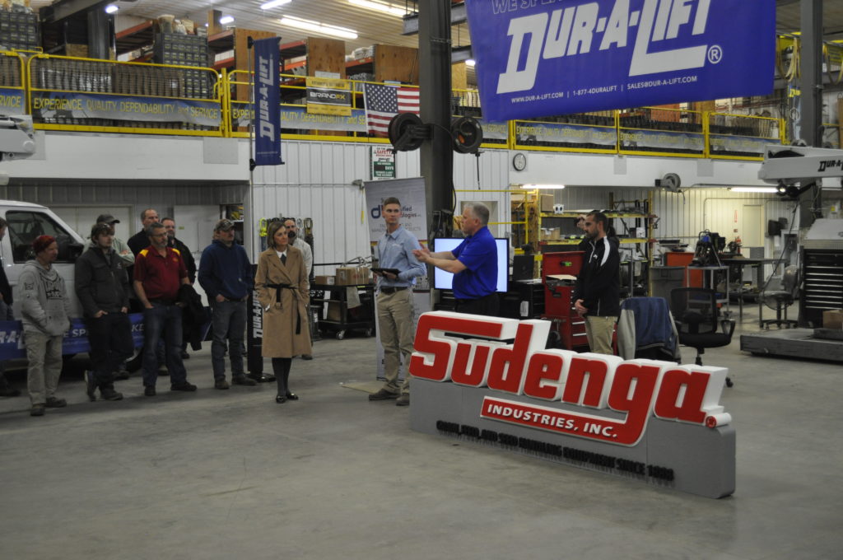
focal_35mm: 45
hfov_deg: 43.7
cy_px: 280
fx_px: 1052
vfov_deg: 29.8
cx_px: 422
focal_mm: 30
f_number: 4.5
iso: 800
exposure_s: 1/50
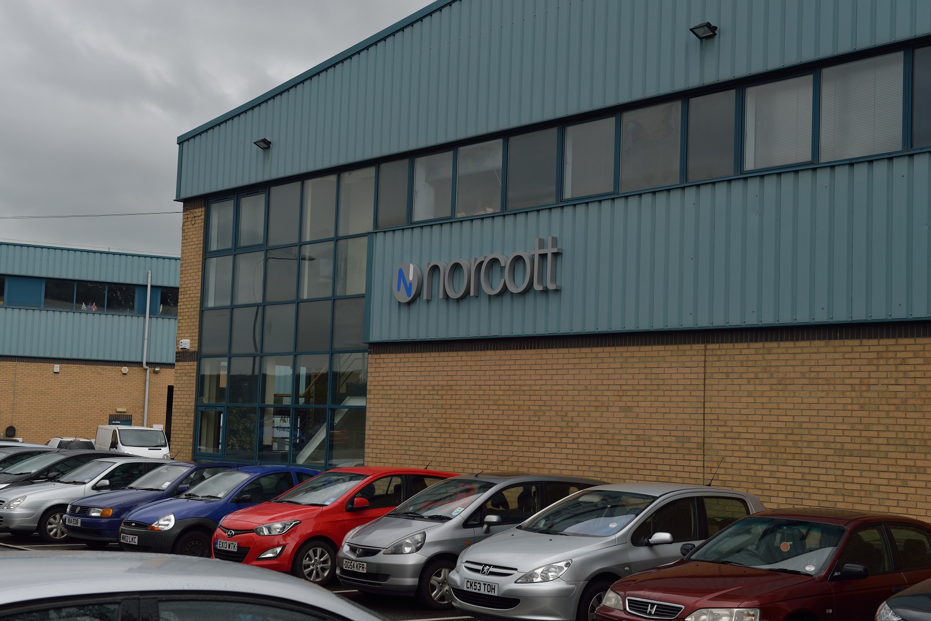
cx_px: 466
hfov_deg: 38.2
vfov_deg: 26.0
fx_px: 1345
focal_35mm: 52
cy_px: 310
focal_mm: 52
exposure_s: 1/400
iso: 250
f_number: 6.3
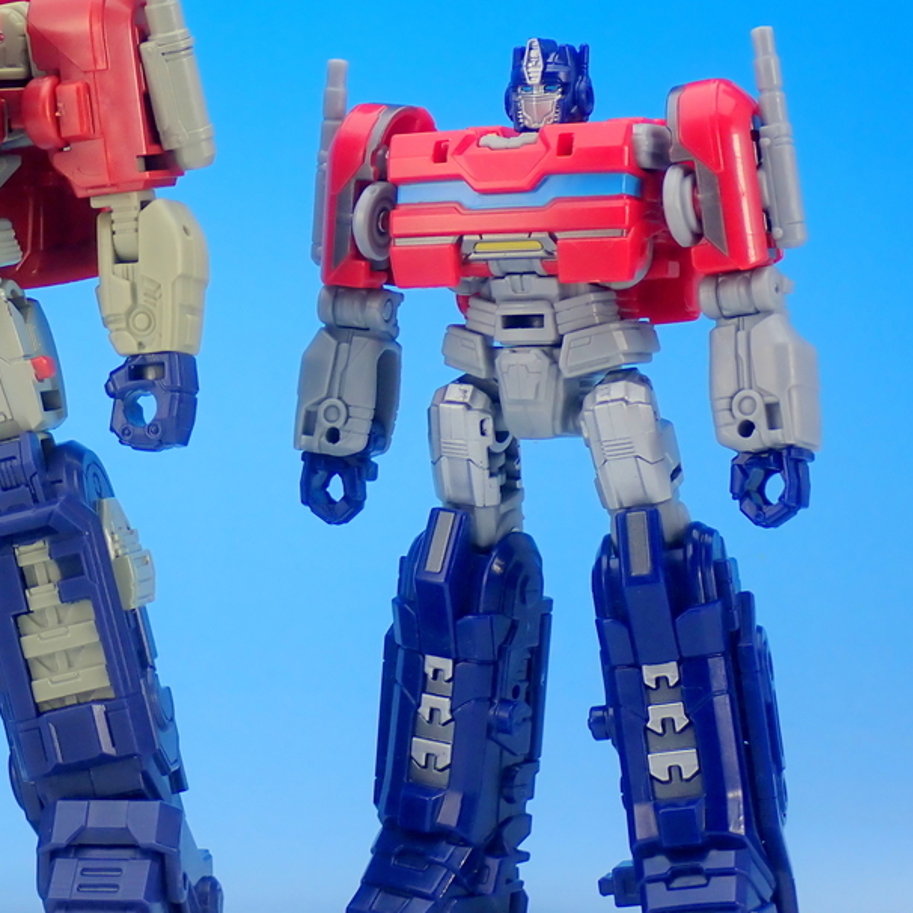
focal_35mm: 100
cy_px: 407
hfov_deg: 17.3
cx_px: 215
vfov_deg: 17.4
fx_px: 2984
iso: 100
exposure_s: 1/20
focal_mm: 11.88
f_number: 3.8
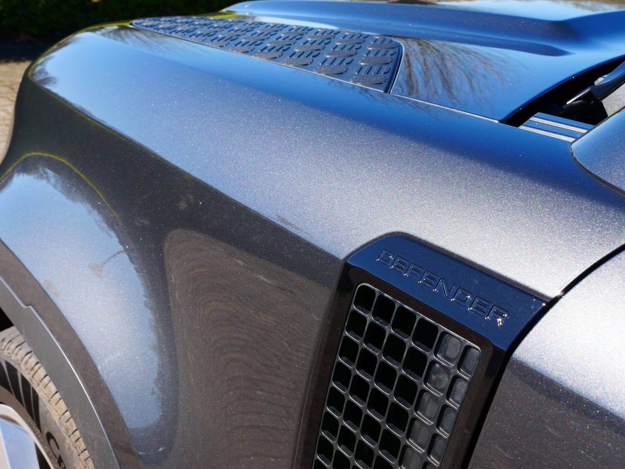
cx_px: 312
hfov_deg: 41.2
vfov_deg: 31.5
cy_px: 234
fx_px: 831
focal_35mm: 46
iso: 200
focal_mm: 23
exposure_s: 1/200
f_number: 9
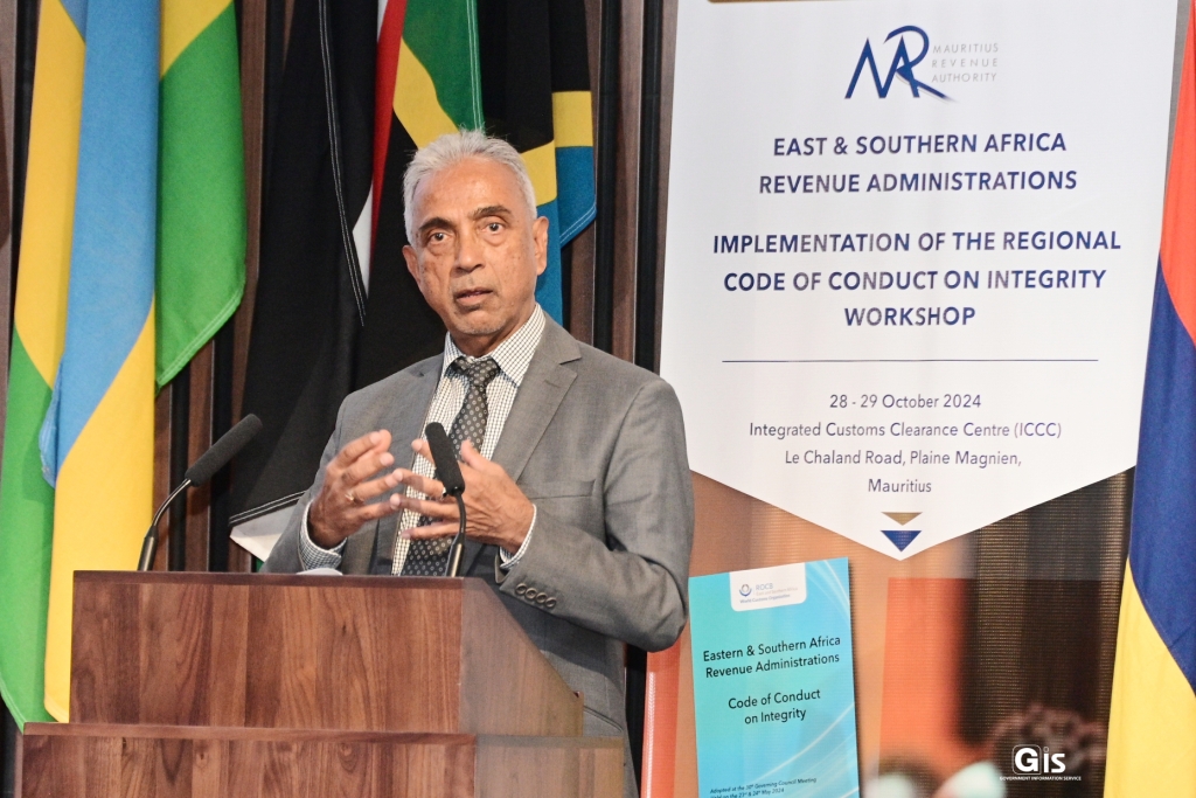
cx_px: 598
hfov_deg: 6.9
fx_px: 9967
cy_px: 399
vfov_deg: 4.6
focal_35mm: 300
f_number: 5.6
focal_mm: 200
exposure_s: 1/200
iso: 3200
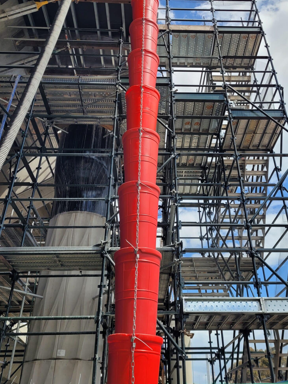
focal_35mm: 34
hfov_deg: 41.7
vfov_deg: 53.1
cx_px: 167
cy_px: 135
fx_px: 377
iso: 40
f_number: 1.8
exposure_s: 1/2365
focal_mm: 5.4
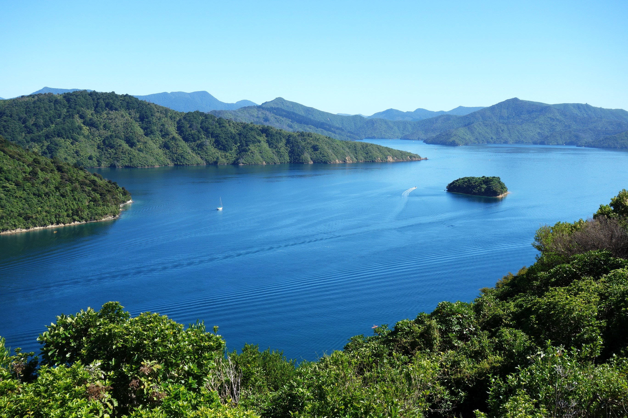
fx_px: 680
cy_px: 209
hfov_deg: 49.6
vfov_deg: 34.2
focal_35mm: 39
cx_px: 314
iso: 125
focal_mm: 14.57
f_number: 5.6
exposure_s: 1/500
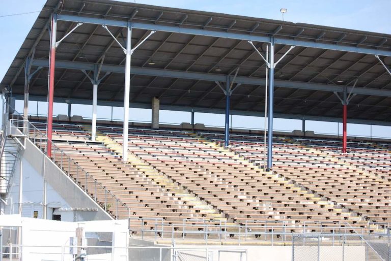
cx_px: 196
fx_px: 897
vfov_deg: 16.6
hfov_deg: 24.6
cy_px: 130
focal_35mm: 82
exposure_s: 1/200
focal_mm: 55
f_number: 7.1
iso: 100
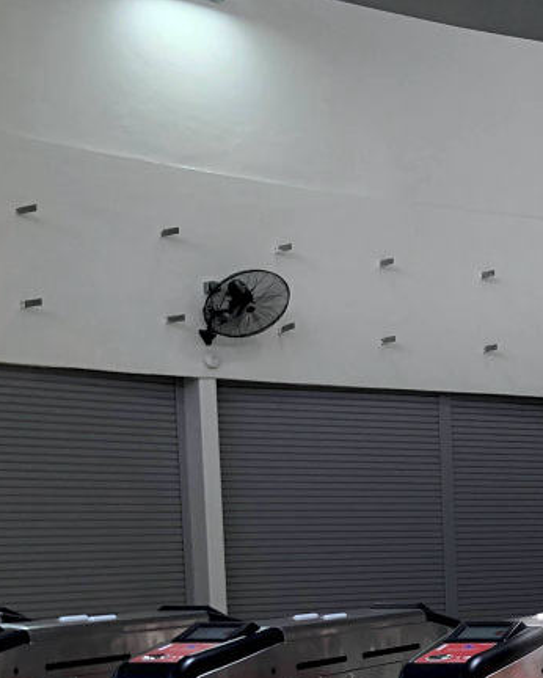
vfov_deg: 23.3
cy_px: 658
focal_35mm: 79
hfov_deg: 16.6
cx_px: 937
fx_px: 1586
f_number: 1.8
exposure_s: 1/211
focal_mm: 4
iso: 20
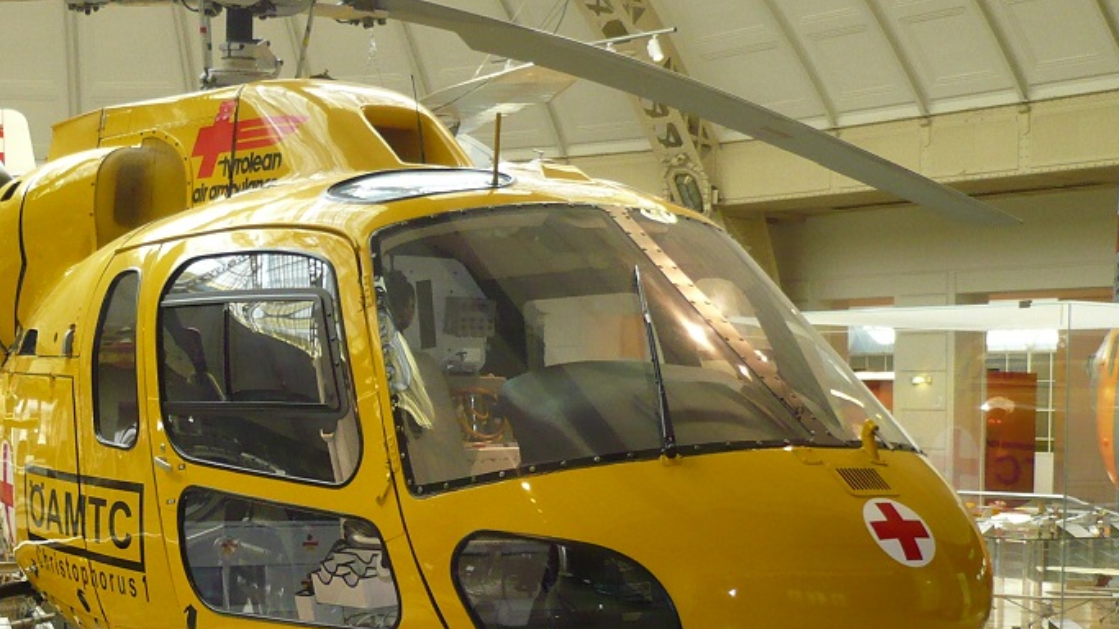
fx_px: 1988
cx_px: 242
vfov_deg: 17.8
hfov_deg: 30.8
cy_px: 496
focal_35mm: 67
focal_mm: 5.8
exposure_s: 1/30
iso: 200
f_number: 2.8
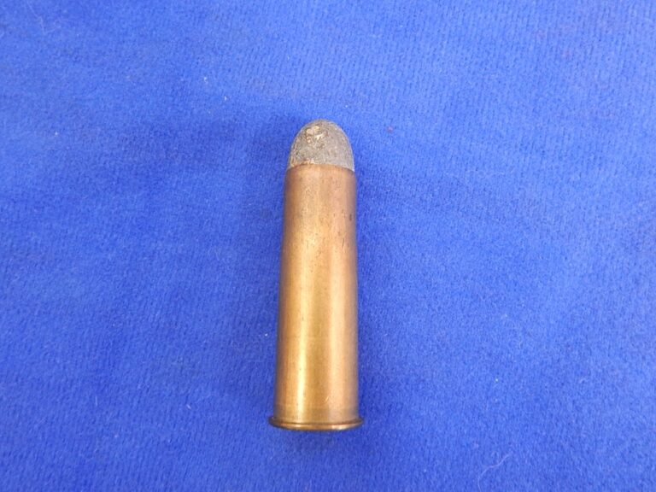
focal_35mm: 31
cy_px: 246
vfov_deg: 45.4
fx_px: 587
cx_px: 328
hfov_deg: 58.4
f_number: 3.2
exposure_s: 1/8
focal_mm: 5.6
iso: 450
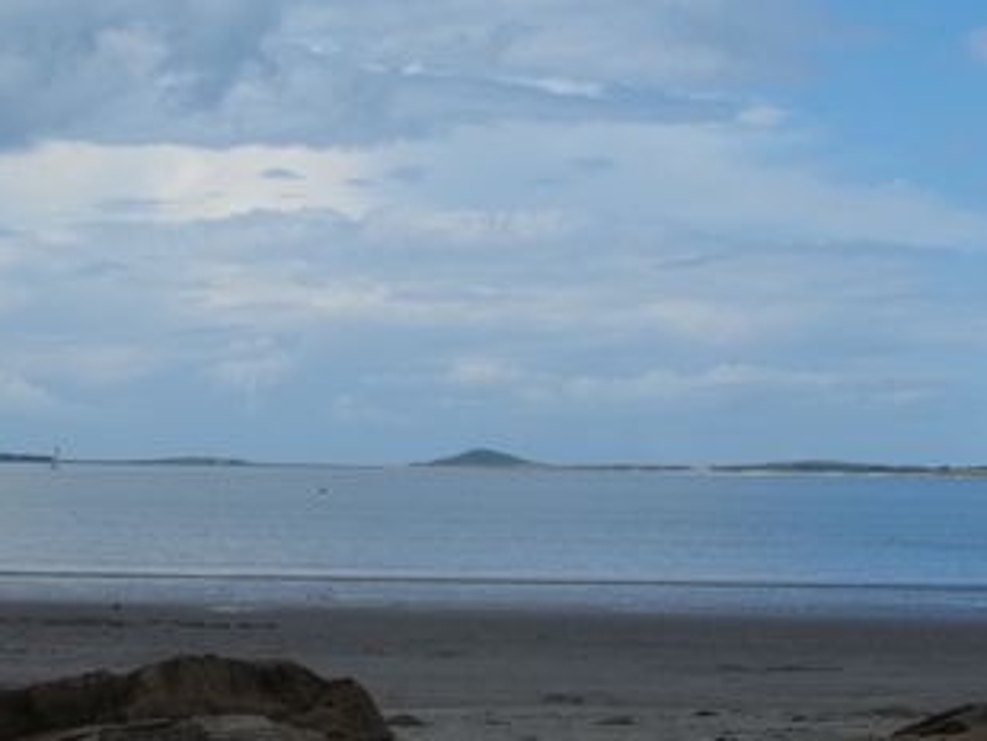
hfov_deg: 16.6
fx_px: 3366
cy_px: 420
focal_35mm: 118
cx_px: 262
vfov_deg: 12.6
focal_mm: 11.9
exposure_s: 1/1000
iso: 80
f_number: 4.3
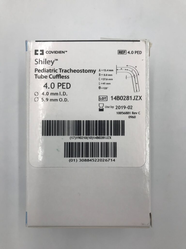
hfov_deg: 49.7
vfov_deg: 63.4
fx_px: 201
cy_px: 124
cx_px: 93
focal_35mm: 28
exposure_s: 1/243
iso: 20
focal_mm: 3.99
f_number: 1.8
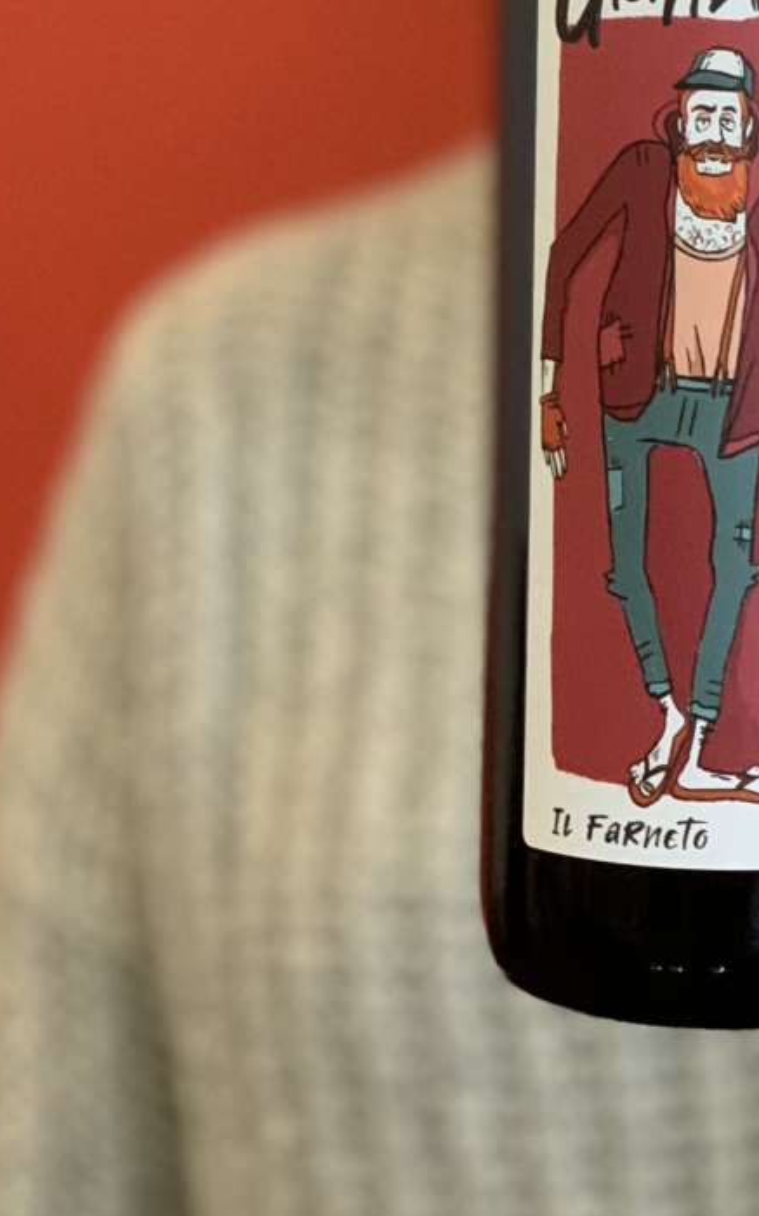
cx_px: 816
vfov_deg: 16.9
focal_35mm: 121
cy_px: 0
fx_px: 4008
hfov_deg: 10.7
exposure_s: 1/60
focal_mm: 6
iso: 400
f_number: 2.4
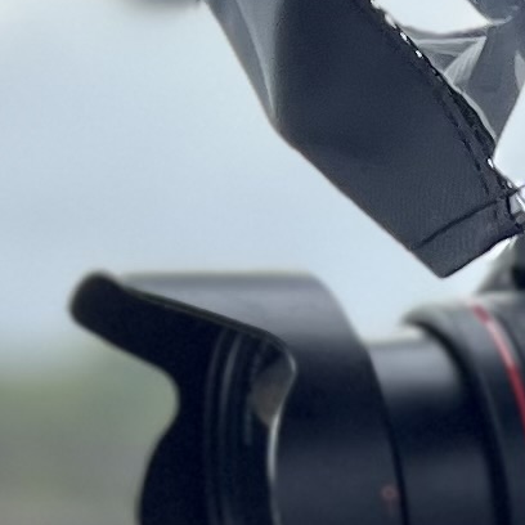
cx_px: 1246
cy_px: 908
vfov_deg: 7.5
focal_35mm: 227
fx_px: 3895
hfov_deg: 7.3
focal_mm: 5.7
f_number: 1.5
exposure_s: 1/1779
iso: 50
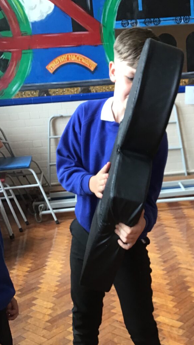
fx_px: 457
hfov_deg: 23.6
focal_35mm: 50
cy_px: 228
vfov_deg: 40.8
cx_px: 157
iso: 64
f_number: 2.4
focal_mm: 3.3
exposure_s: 1/33
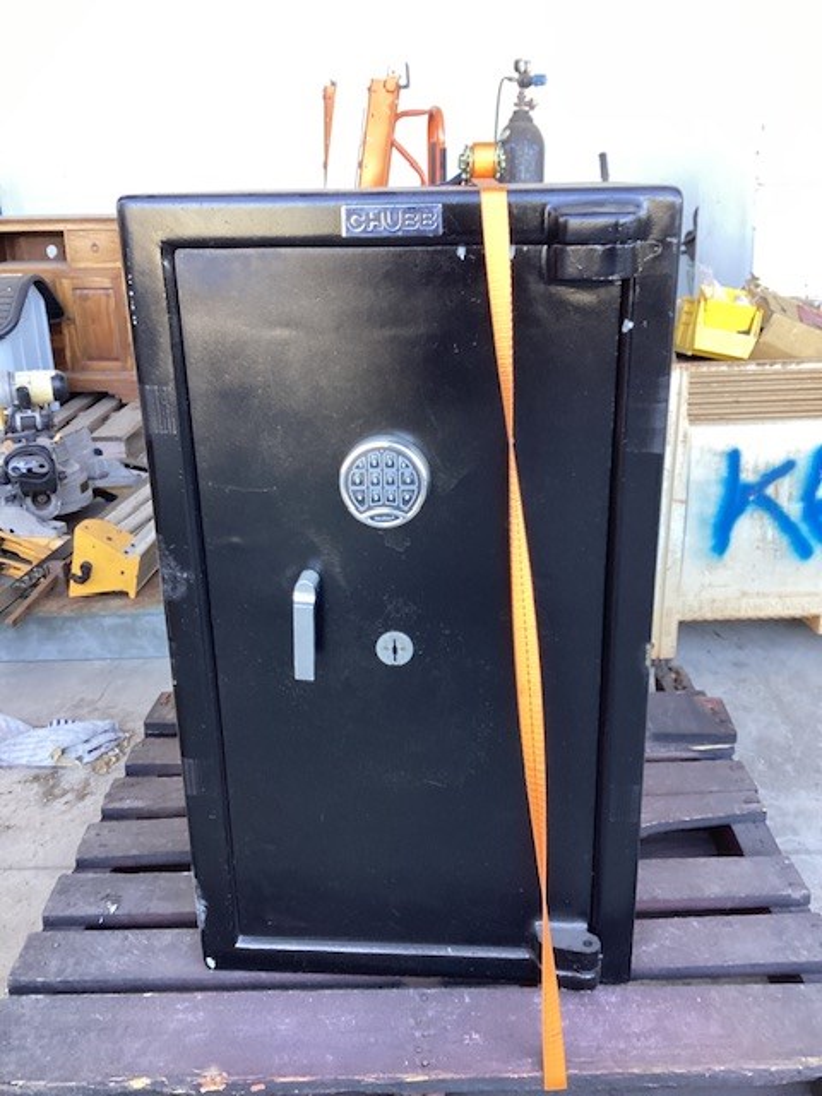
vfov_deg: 58.4
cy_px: 548
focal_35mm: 31
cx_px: 411
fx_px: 982
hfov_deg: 45.4
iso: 80
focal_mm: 3.3
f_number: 2.4
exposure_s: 1/100
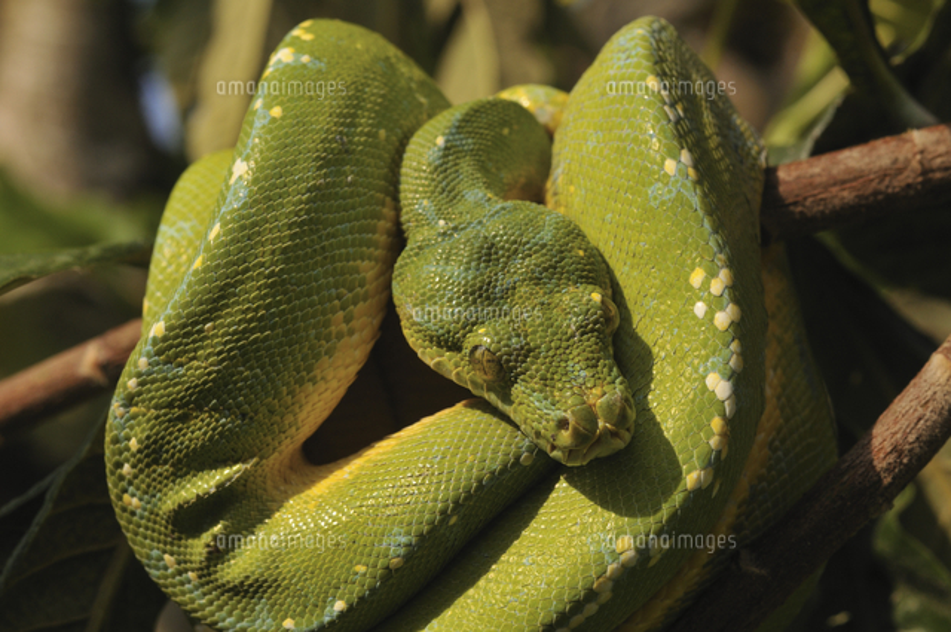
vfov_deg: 13.0
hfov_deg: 19.5
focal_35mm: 105
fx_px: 2770
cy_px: 316
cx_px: 476
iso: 250
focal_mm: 70
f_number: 9
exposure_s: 1/250
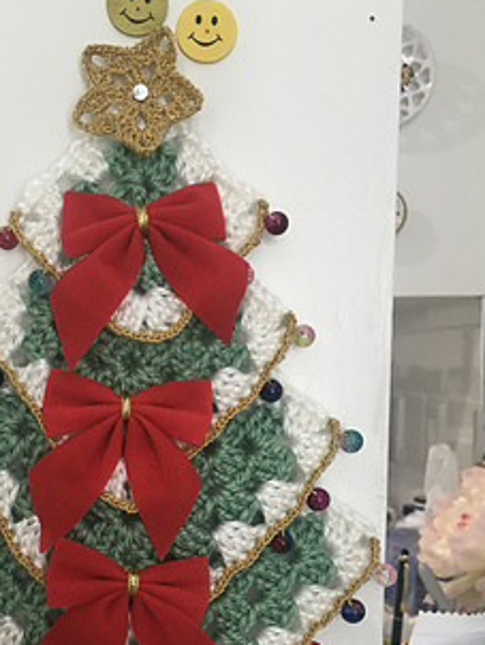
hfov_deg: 30.0
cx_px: 153
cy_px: 442
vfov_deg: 39.1
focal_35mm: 48
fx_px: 895
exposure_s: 1/30
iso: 40
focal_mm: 4.15
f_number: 2.2
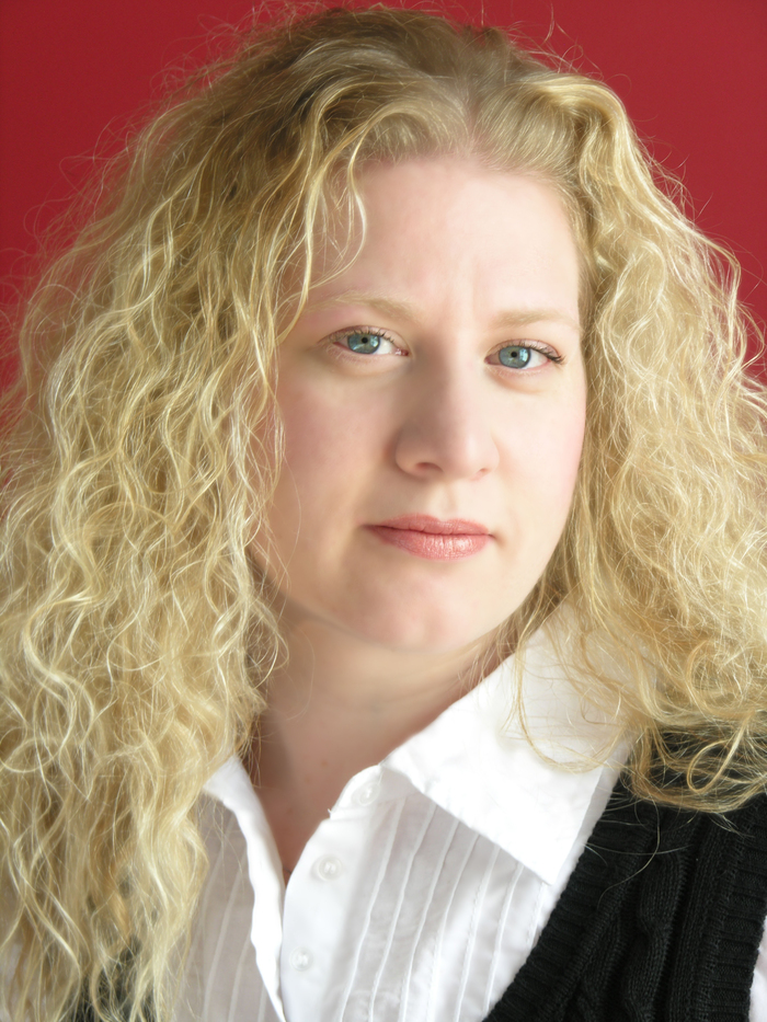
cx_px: 384
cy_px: 511
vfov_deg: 14.0
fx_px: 4165
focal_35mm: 141
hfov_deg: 10.5
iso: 50
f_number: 3.8
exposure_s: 1/24.1
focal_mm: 35.9
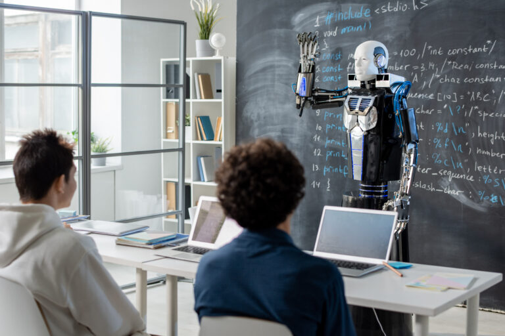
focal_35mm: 58
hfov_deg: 34.5
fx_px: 814
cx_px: 252
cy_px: 168
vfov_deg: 23.4
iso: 500
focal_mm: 58
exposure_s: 1/160
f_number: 3.2
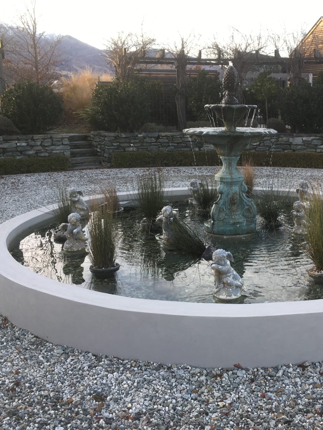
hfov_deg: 36.4
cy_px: 216
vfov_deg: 47.9
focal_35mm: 39
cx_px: 220
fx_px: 485
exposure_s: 1/100
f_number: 2.2
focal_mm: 4.15
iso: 25
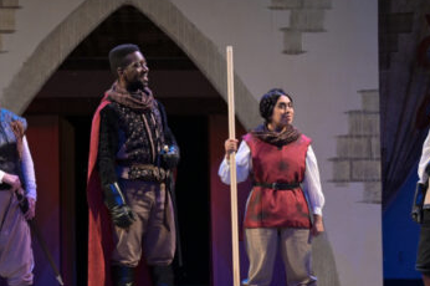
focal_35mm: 72
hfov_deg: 28.1
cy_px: 211
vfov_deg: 18.7
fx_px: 860
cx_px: 217
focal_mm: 32.5
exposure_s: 1/250
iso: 1250
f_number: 4
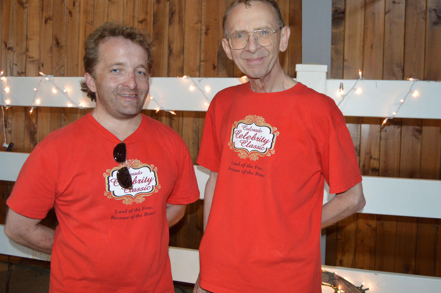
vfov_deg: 36.8
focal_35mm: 36
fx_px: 441
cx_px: 202
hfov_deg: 53.1
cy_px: 130
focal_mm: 20
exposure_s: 1/60
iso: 1100
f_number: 3.5
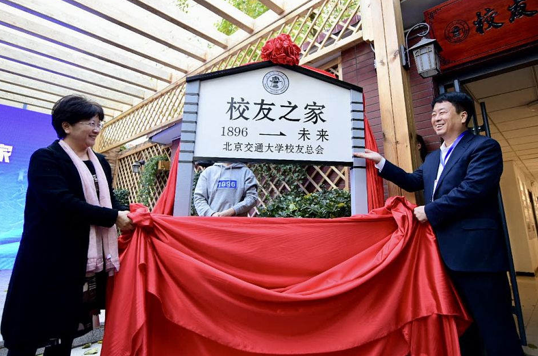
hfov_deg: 86.8
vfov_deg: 64.0
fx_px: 283
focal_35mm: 19
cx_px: 297
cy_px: 156
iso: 800
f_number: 2.8
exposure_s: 1/400
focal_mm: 15
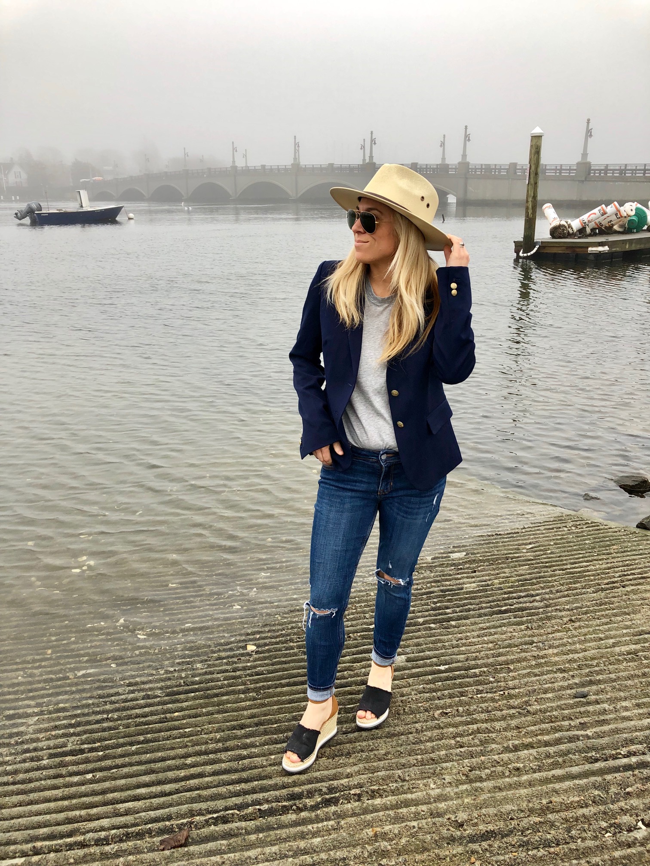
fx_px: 701
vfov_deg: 63.4
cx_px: 325
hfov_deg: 49.7
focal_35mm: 28
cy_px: 433
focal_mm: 3.99
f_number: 1.8
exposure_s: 1/120
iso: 25
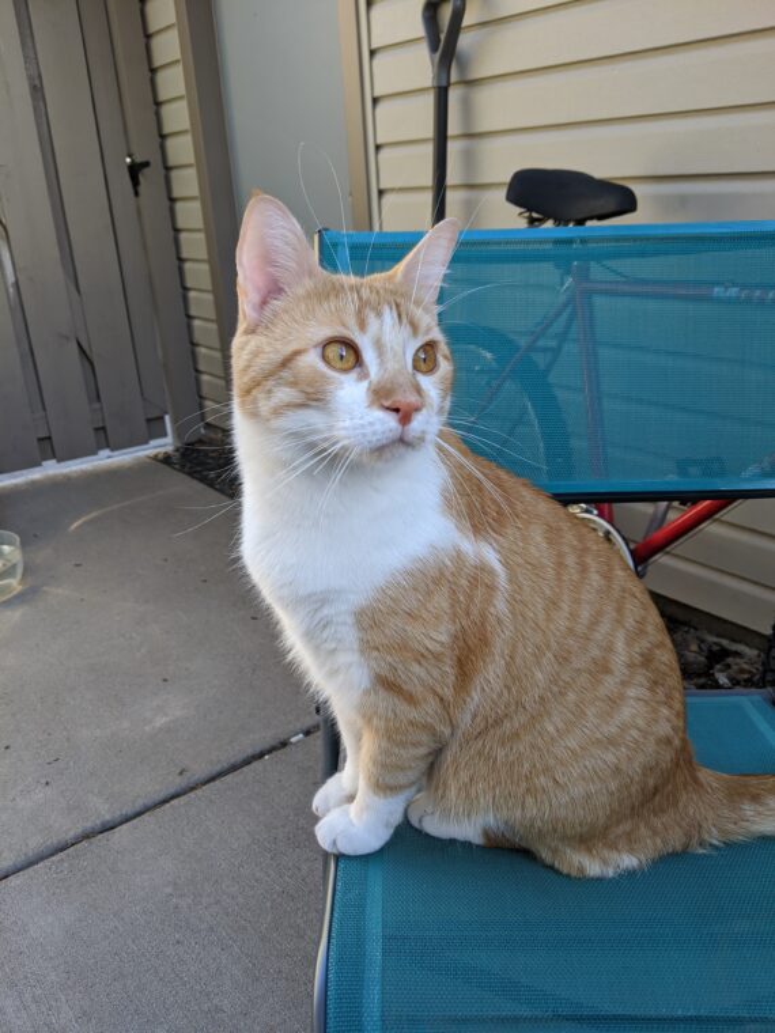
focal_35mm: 27
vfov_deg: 65.3
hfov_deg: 51.4
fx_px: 806
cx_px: 388
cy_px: 516
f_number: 1.8
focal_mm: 4.44
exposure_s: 1/199
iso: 63
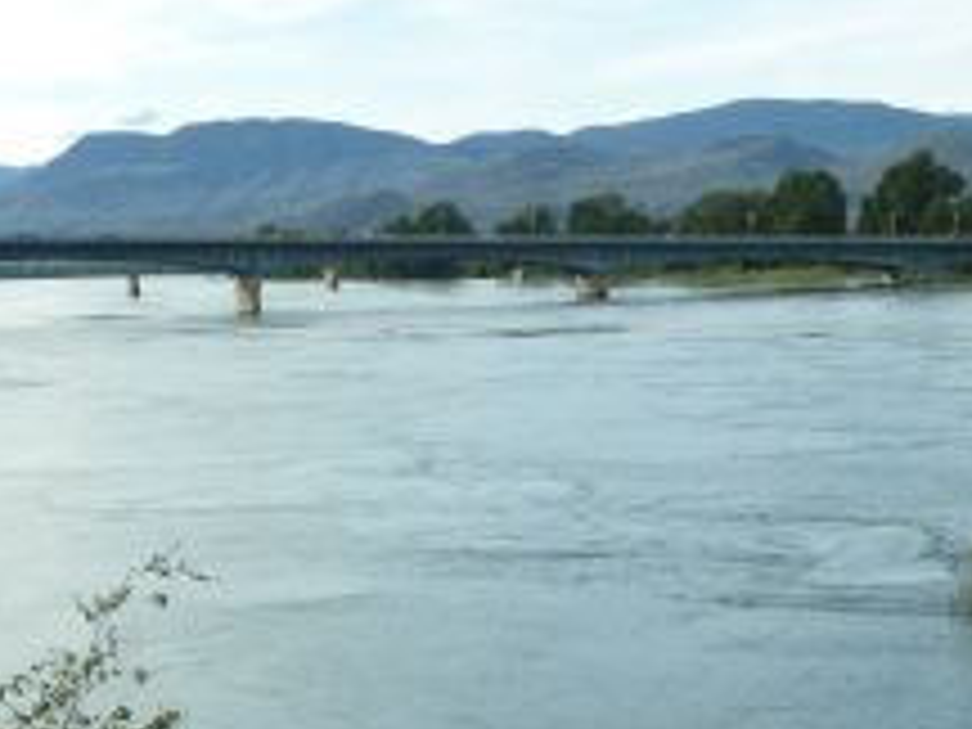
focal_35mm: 80
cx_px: 504
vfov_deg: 18.4
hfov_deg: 24.4
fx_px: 2246
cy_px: 306
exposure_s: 1/500
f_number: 3.8
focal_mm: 7.9
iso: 100
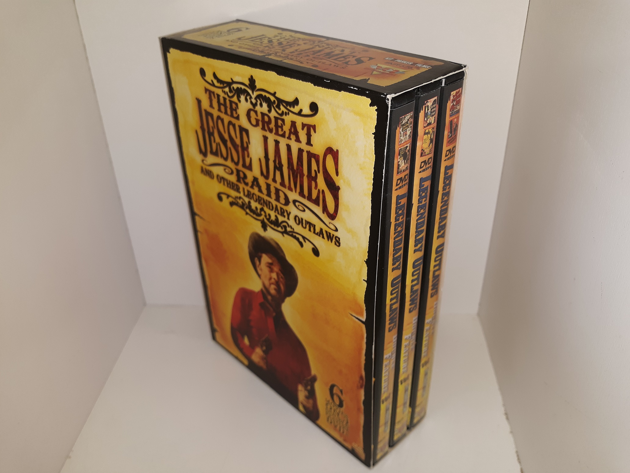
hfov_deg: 63.4
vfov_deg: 49.7
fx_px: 510
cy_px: 236
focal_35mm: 28
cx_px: 315
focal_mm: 3.7
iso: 40
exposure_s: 1/200
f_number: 1.7
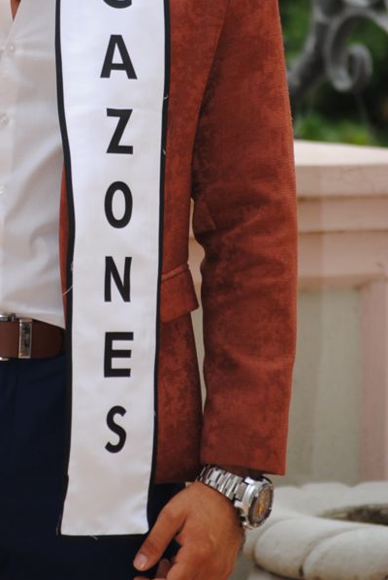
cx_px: 2
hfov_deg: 4.6
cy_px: 136
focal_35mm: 301
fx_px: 4855
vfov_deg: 6.8
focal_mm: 100
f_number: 4.5
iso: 100
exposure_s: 1/160
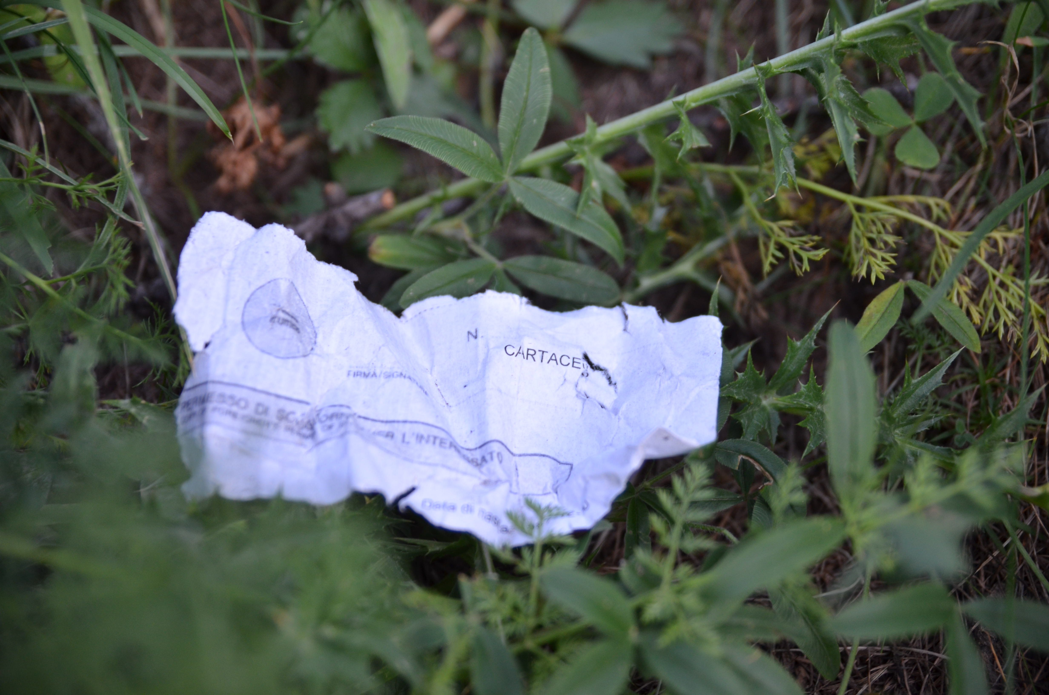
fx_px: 2181
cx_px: 524
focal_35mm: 75
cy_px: 348
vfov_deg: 18.1
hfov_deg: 27.0
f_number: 2.8
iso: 400
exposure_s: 1/100
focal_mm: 50
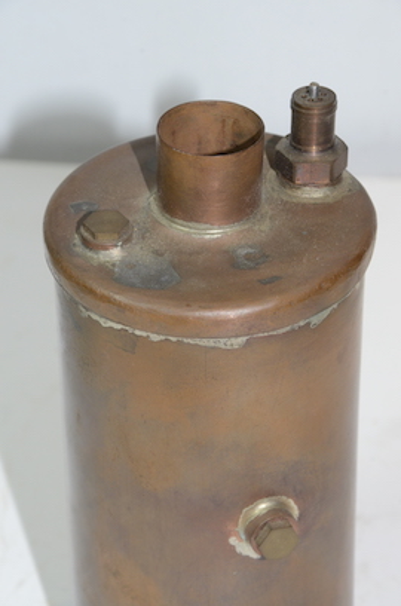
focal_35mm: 158
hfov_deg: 8.7
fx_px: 2645
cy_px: 303
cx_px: 200
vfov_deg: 13.1
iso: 800
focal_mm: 105
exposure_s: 1/60
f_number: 13
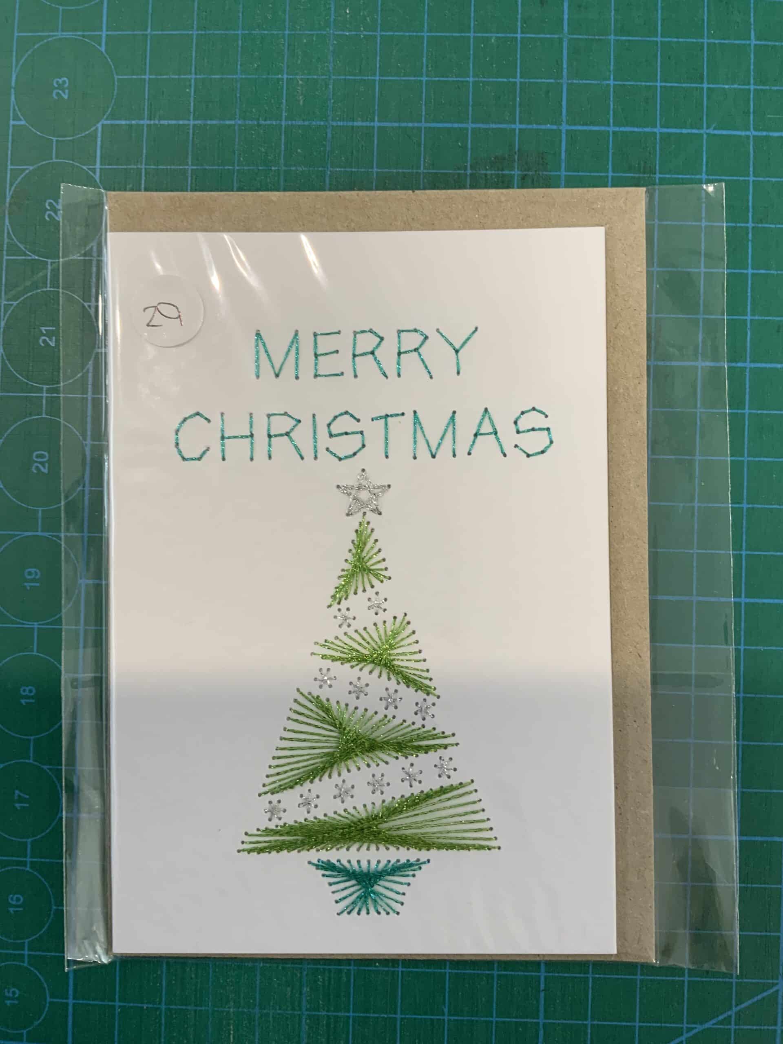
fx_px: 875
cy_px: 522
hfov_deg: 48.2
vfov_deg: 61.7
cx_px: 392
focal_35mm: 29
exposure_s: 1/50
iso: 50
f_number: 1.8
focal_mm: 3
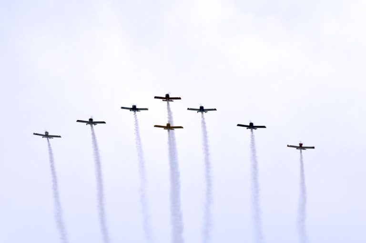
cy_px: 122
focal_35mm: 450
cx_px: 183
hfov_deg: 4.6
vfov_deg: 3.0
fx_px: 4569
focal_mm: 300
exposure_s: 1/250
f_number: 13
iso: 200
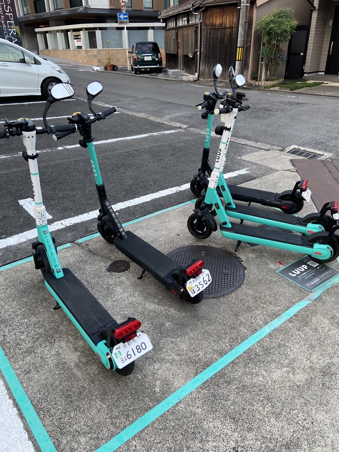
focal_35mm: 26
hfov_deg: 53.1
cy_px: 226
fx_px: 339
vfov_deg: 67.3
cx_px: 170
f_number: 1.8
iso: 125
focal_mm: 4.25
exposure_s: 1/121
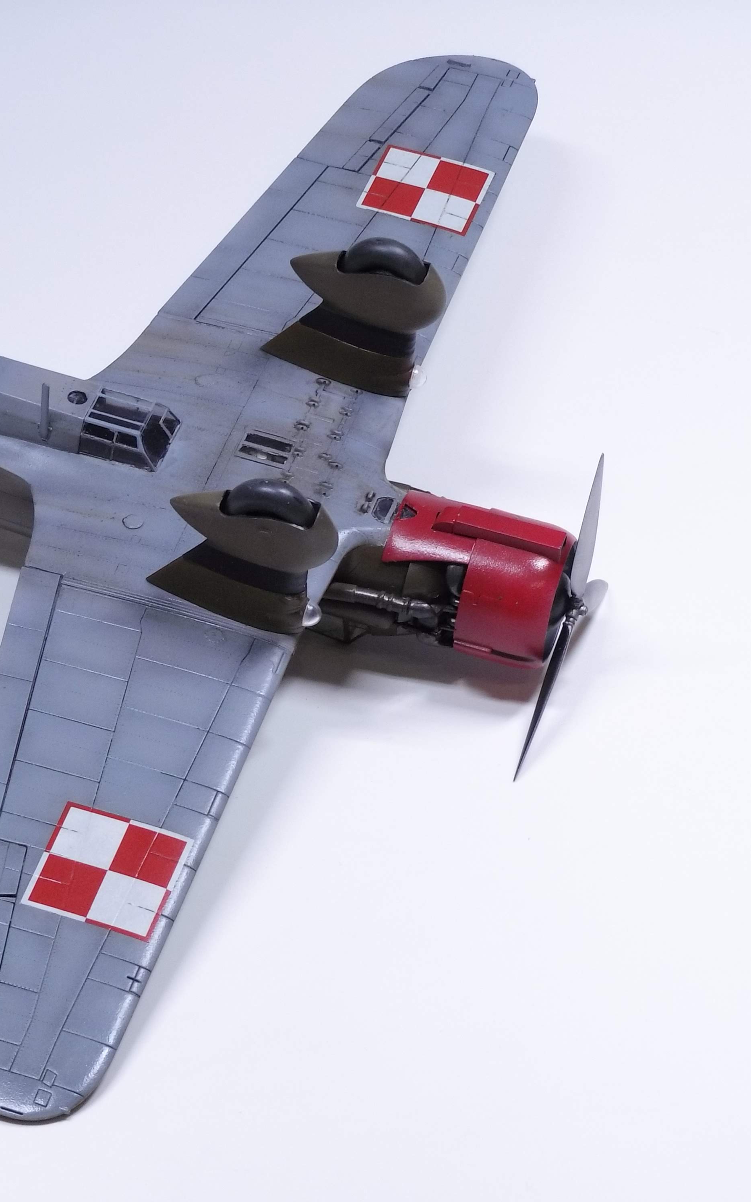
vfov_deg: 18.1
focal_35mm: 115
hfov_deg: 11.3
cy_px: 600
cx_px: 87
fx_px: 3766
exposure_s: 1/30
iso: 125
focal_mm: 14.6
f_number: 5
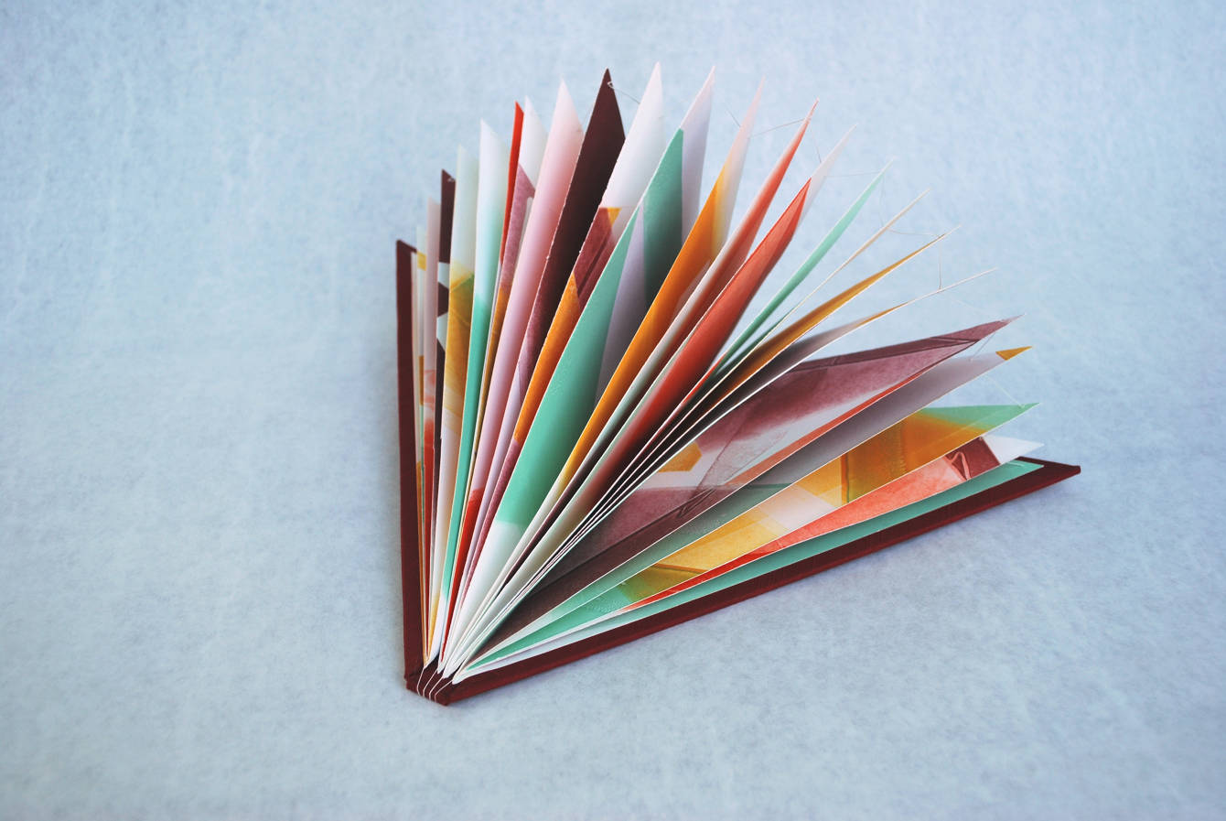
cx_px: 613
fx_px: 1227
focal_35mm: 36
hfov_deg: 53.1
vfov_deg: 37.0
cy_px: 410
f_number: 5
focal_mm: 24
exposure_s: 1/100
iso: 200
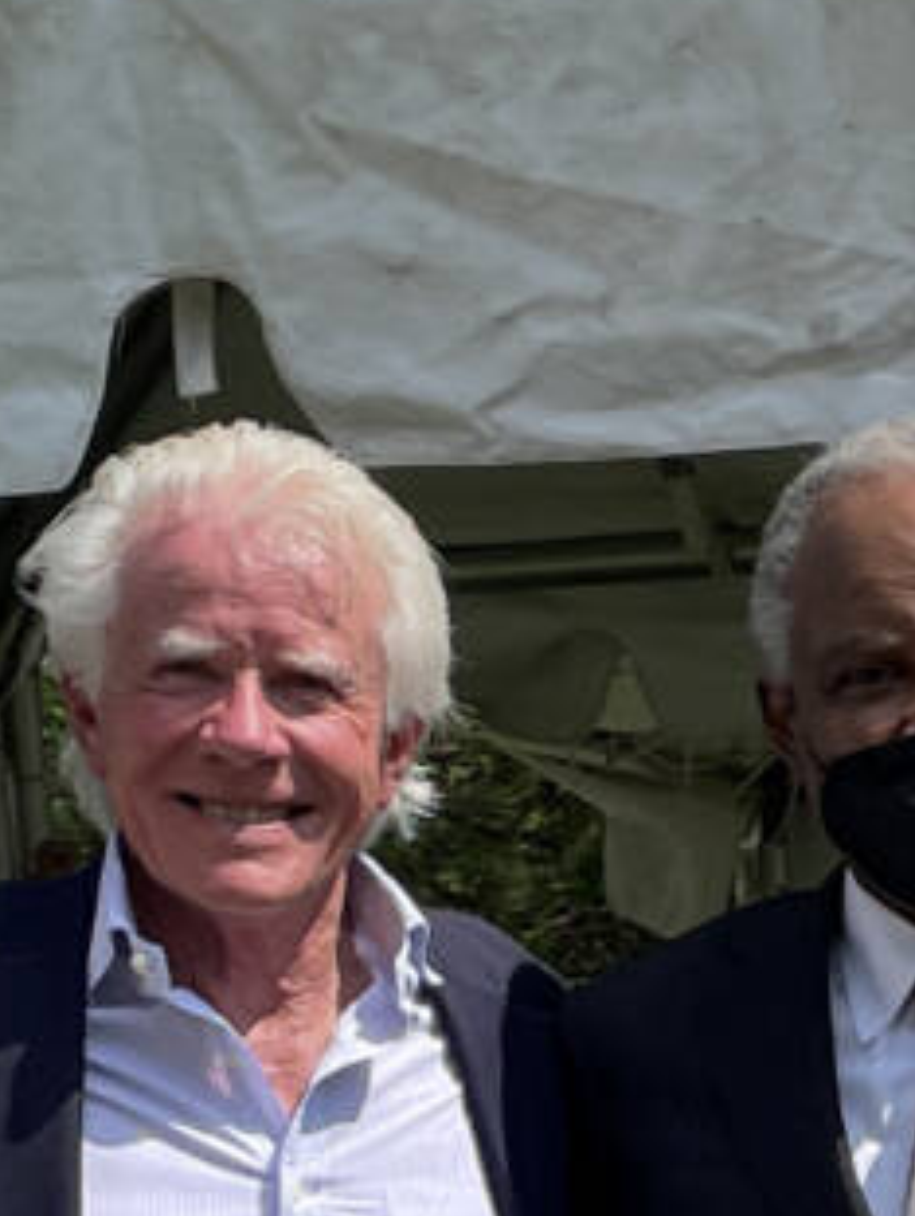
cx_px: 1013
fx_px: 6014
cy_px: 1568
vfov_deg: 11.3
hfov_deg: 8.6
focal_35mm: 171
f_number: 1.6
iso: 32
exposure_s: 1/2817
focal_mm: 4.2
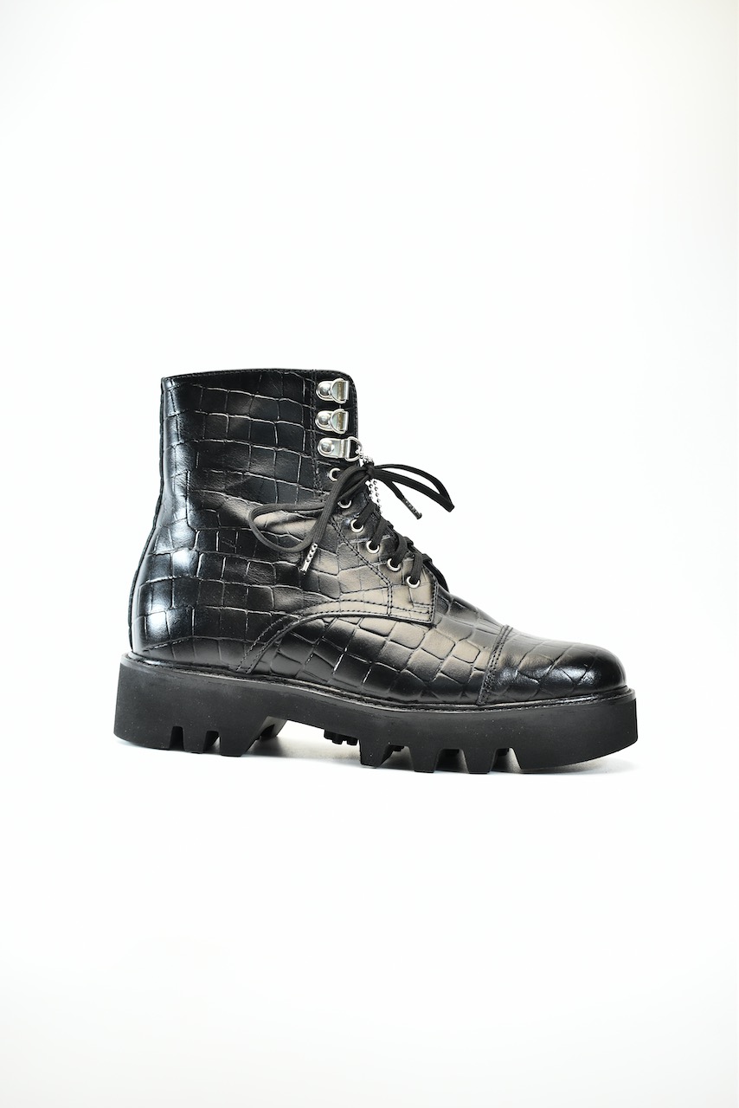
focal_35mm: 40
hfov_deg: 33.0
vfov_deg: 47.9
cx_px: 370
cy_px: 554
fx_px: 1246
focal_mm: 27
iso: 1600
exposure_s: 1/400
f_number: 5.6
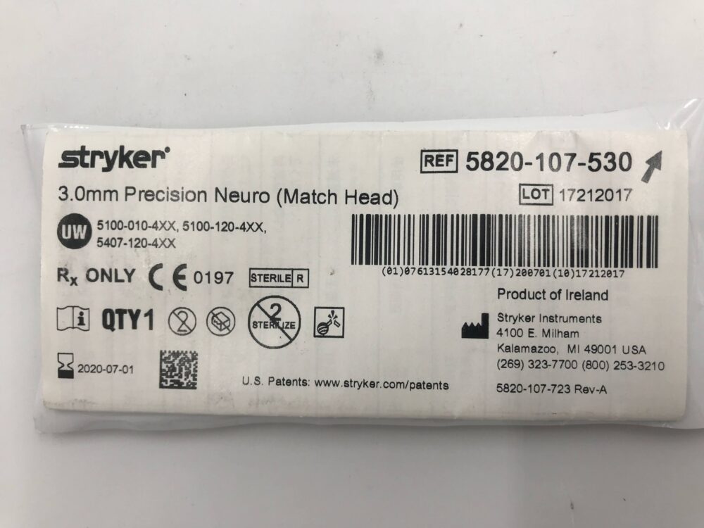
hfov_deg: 63.4
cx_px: 352
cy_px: 264
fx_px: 569
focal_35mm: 28
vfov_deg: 49.7
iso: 20
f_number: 1.8
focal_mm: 3.99
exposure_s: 1/152
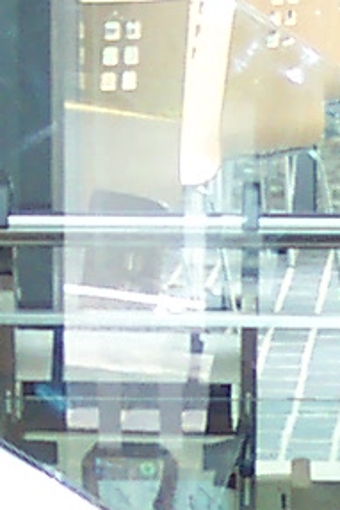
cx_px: 409
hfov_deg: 4.8
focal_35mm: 286
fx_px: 4056
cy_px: 825
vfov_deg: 7.1
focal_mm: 8
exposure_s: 1/45
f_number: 2.8
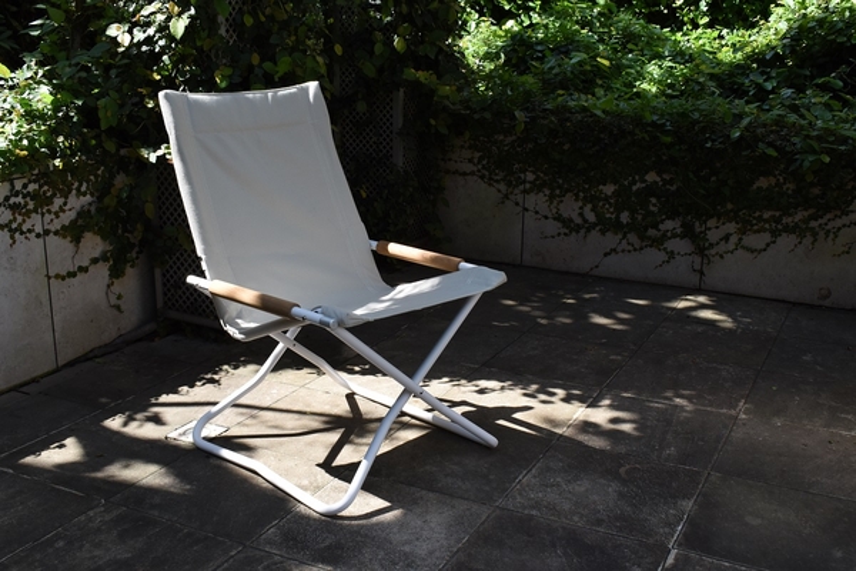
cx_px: 428
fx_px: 963
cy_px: 286
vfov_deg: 33.0
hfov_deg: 47.9
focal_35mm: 40
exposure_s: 1/640
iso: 640
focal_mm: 27
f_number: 8
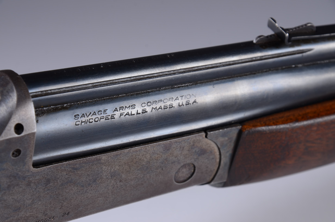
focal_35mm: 158
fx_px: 1463
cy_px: 111
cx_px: 168
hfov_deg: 13.1
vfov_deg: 8.7
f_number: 11
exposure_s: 1/80
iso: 125
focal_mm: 105
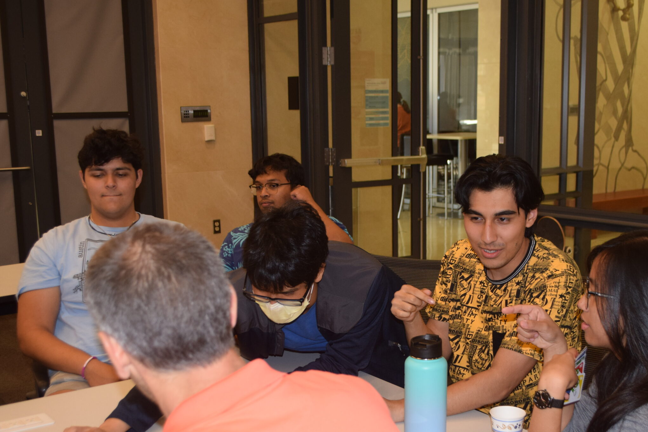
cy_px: 270
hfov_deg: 40.3
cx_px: 356
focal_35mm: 49
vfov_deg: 27.4
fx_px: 882
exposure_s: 1/80
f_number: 4.5
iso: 800
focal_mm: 26
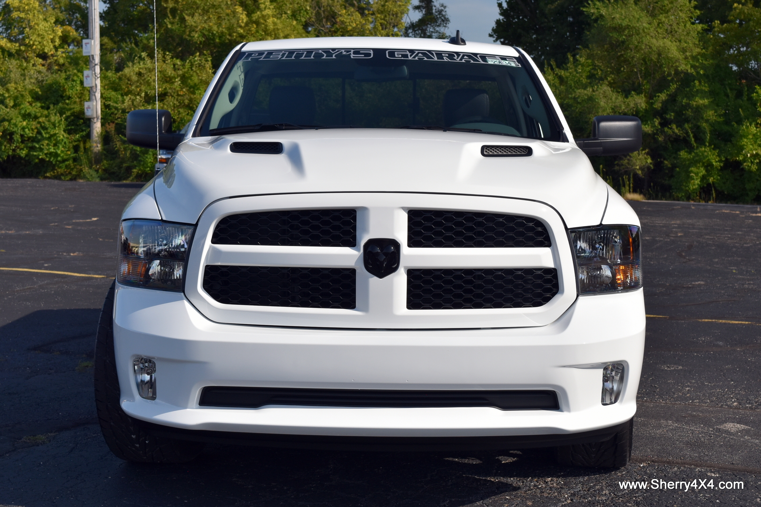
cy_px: 254
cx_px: 380
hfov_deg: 38.9
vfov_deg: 26.5
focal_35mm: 51
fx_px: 1078
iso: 200
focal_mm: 34
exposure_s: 1/320
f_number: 9
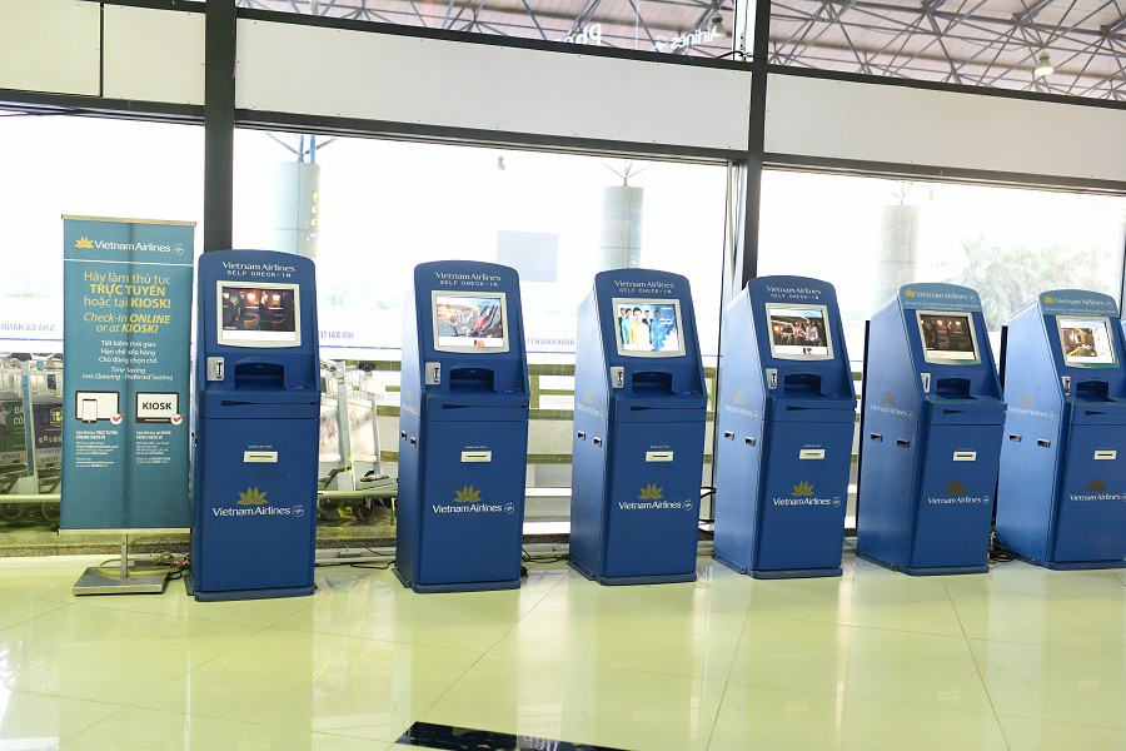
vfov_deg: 37.9
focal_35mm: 35
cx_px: 563
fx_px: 1095
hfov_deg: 54.4
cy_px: 376
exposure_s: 1/60
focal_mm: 35
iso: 1250
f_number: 2.8
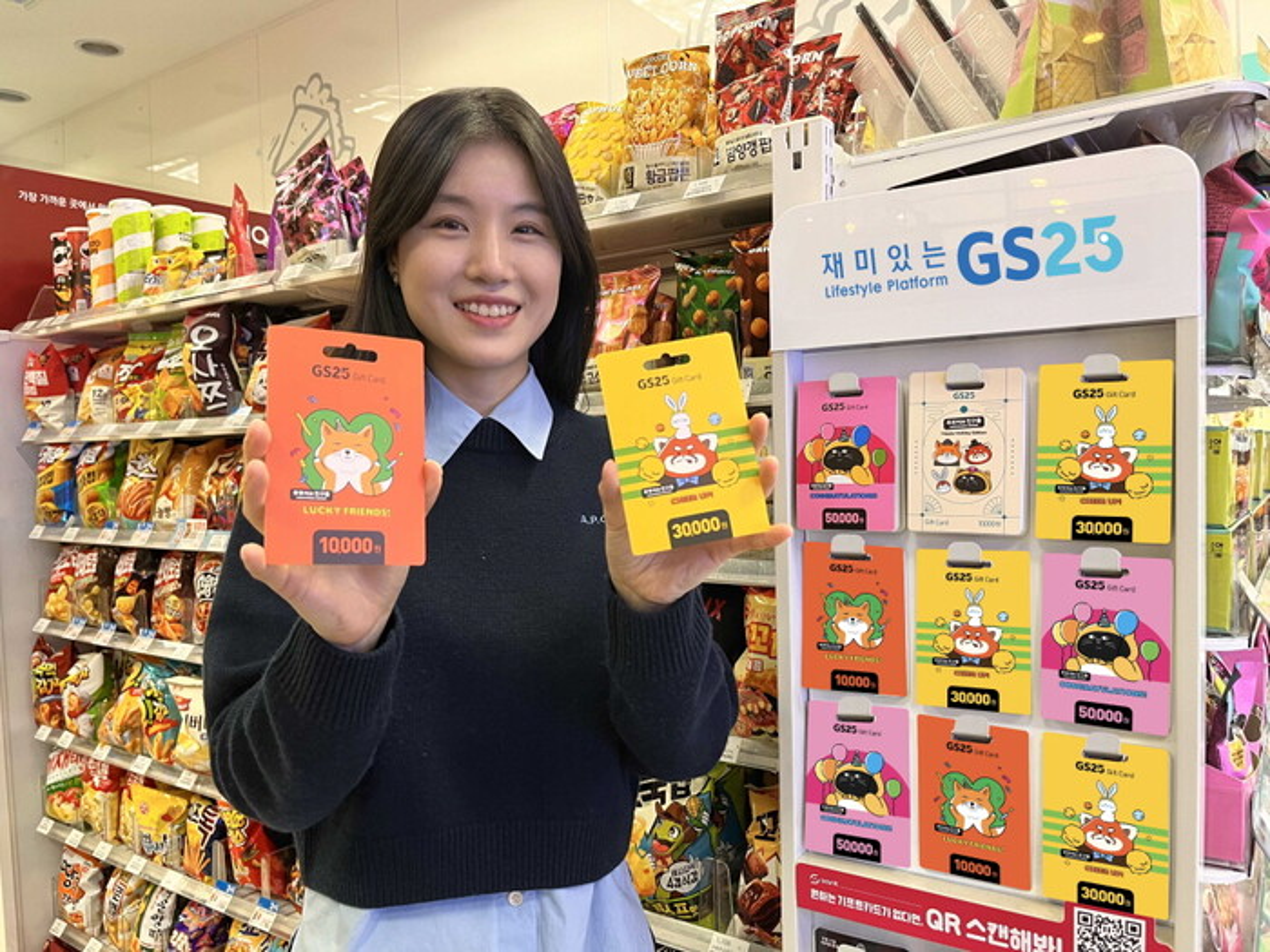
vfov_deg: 53.1
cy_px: 476
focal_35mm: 26
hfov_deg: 67.3
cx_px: 635
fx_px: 954
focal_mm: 5.1
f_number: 1.6
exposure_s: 1/60
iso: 125
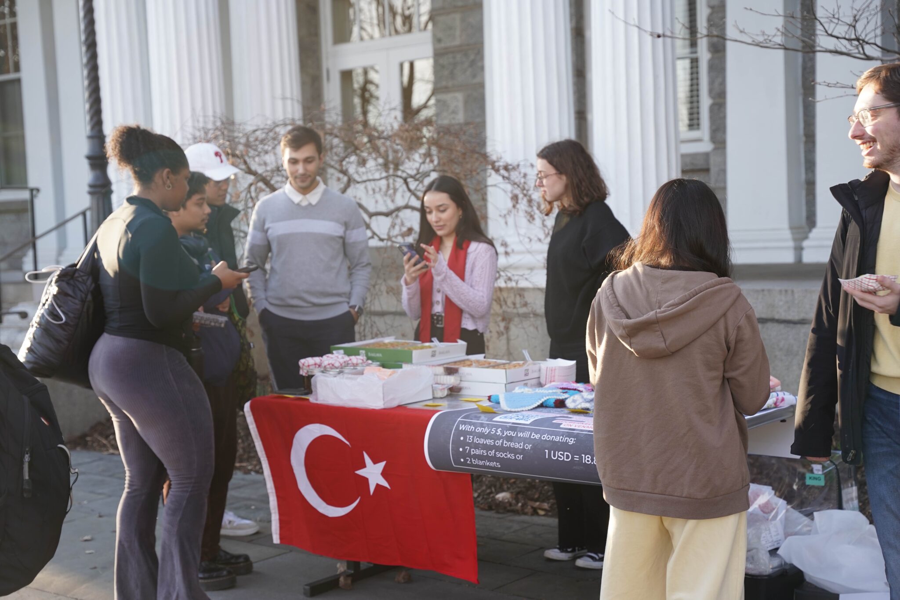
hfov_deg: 37.2
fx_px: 1337
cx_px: 450
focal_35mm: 54
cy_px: 300
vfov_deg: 25.3
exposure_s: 1/160
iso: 250
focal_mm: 53.5
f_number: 4
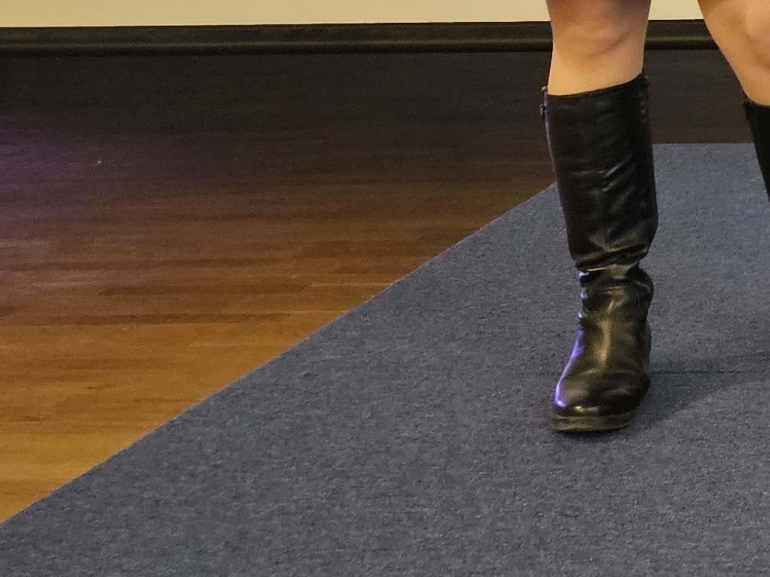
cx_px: 1354
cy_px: -483
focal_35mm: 91
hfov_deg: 17.7
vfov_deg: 14.2
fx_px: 2024
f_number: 1.8
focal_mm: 5.4
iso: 250
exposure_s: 1/100
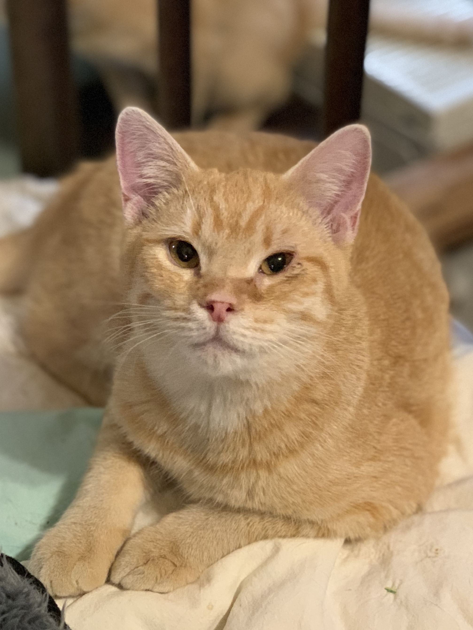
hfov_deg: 28.0
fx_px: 948
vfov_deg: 36.8
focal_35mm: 52
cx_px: 236
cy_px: 315
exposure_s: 1/30
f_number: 2.4
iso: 500
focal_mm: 6
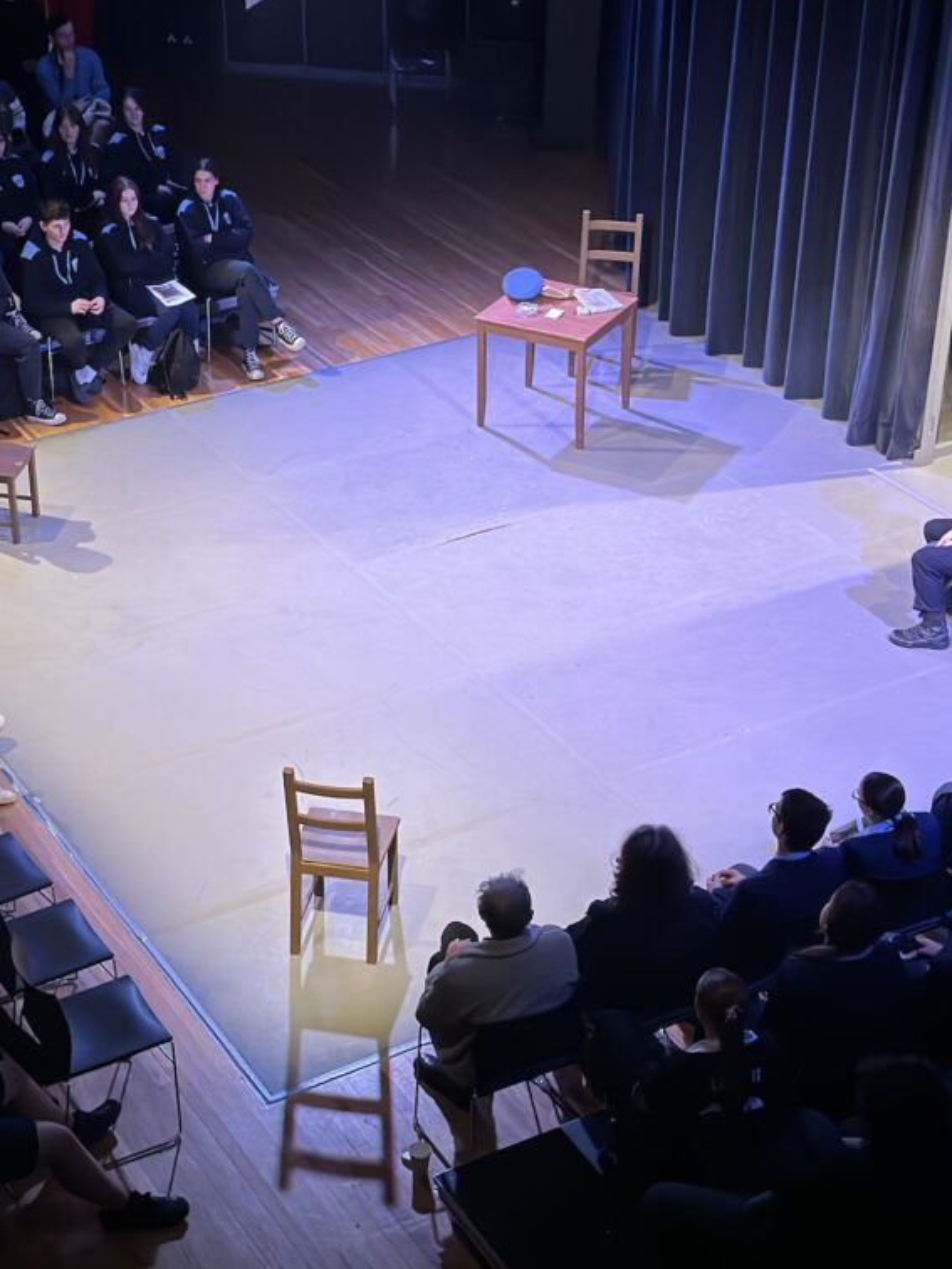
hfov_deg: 22.5
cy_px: 626
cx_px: 336
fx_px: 2383
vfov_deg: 29.8
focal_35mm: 65
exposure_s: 1/57
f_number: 1.78
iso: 320
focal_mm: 6.86
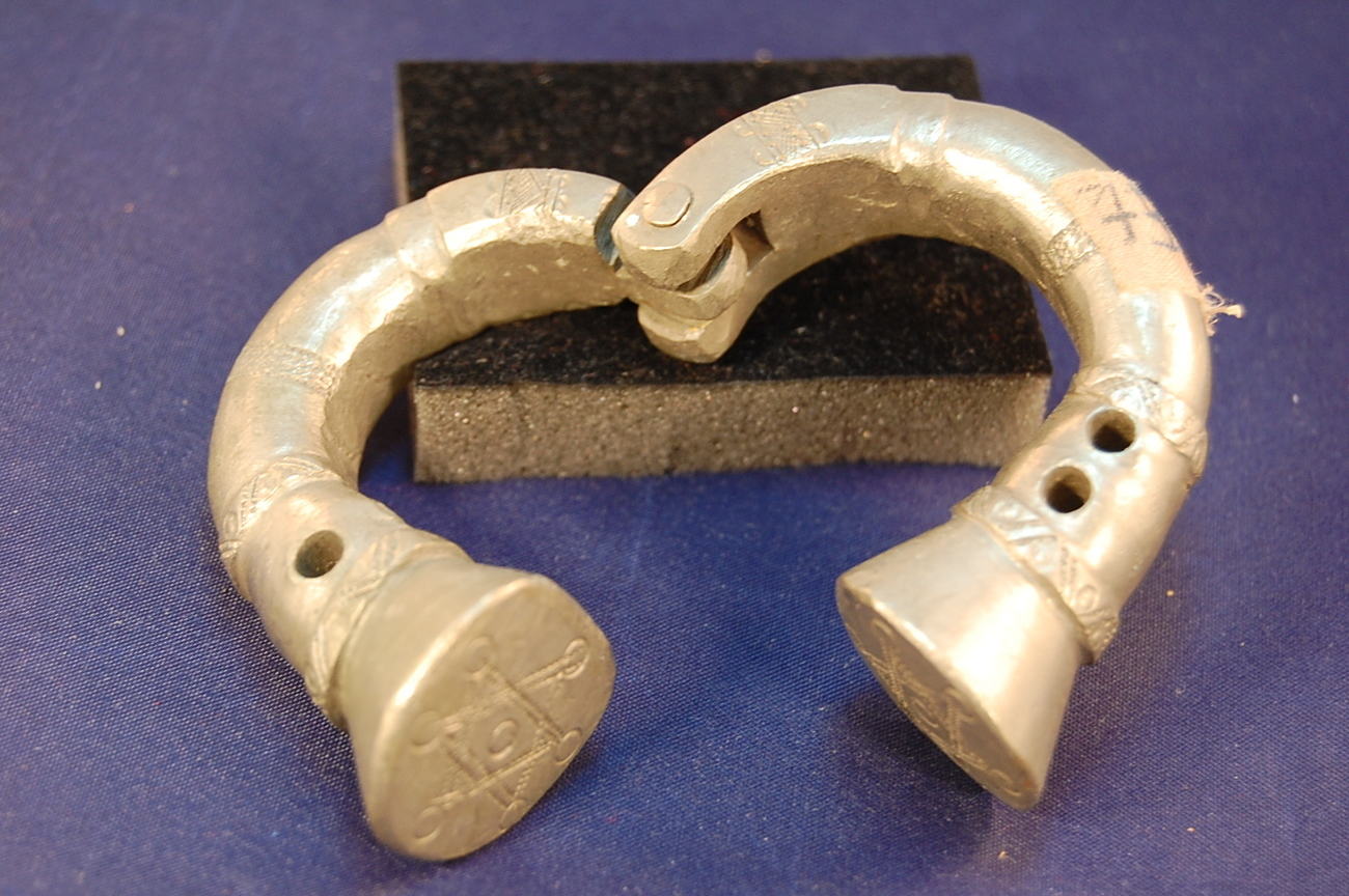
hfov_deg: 24.6
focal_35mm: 82
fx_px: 3088
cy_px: 448
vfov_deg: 16.5
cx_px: 674
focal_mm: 55
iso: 720
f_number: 5.6
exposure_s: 1/30
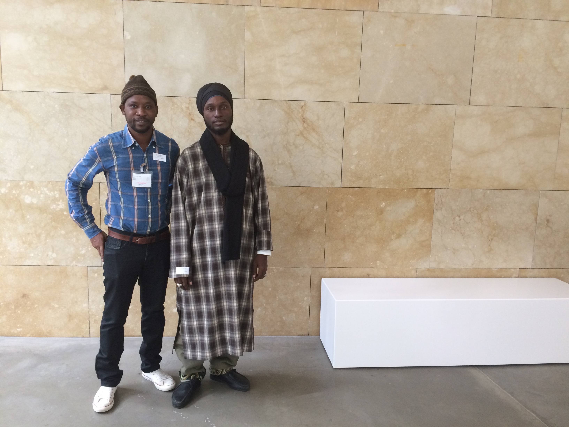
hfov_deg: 61.7
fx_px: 477
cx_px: 284
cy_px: 214
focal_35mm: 29
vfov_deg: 48.2
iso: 64
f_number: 2.2
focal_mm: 4.15
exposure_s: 1/30
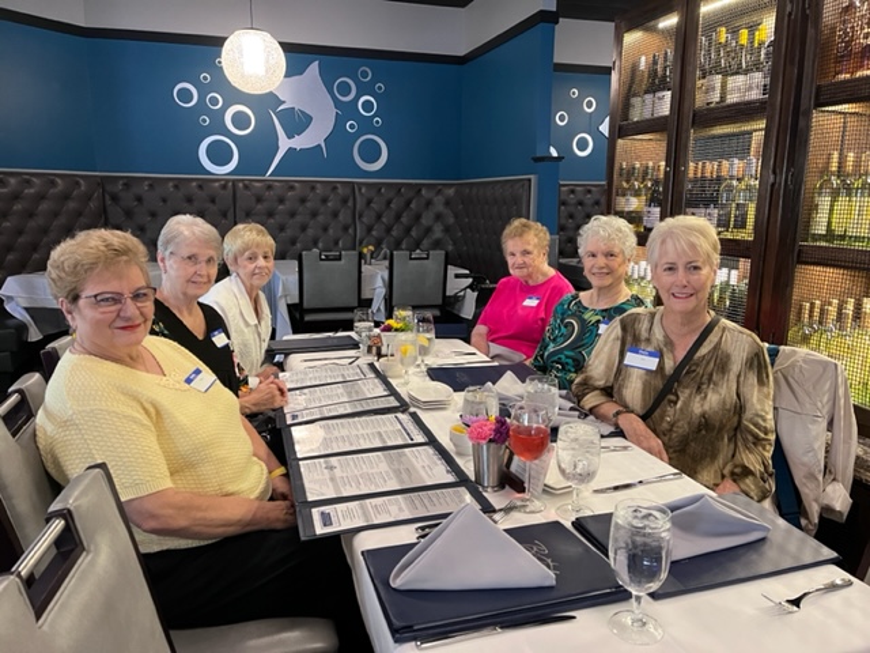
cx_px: 435
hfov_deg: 67.3
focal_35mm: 26
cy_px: 326
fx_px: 653
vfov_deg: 53.1
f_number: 1.6
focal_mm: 5.1
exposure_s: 1/58
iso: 400
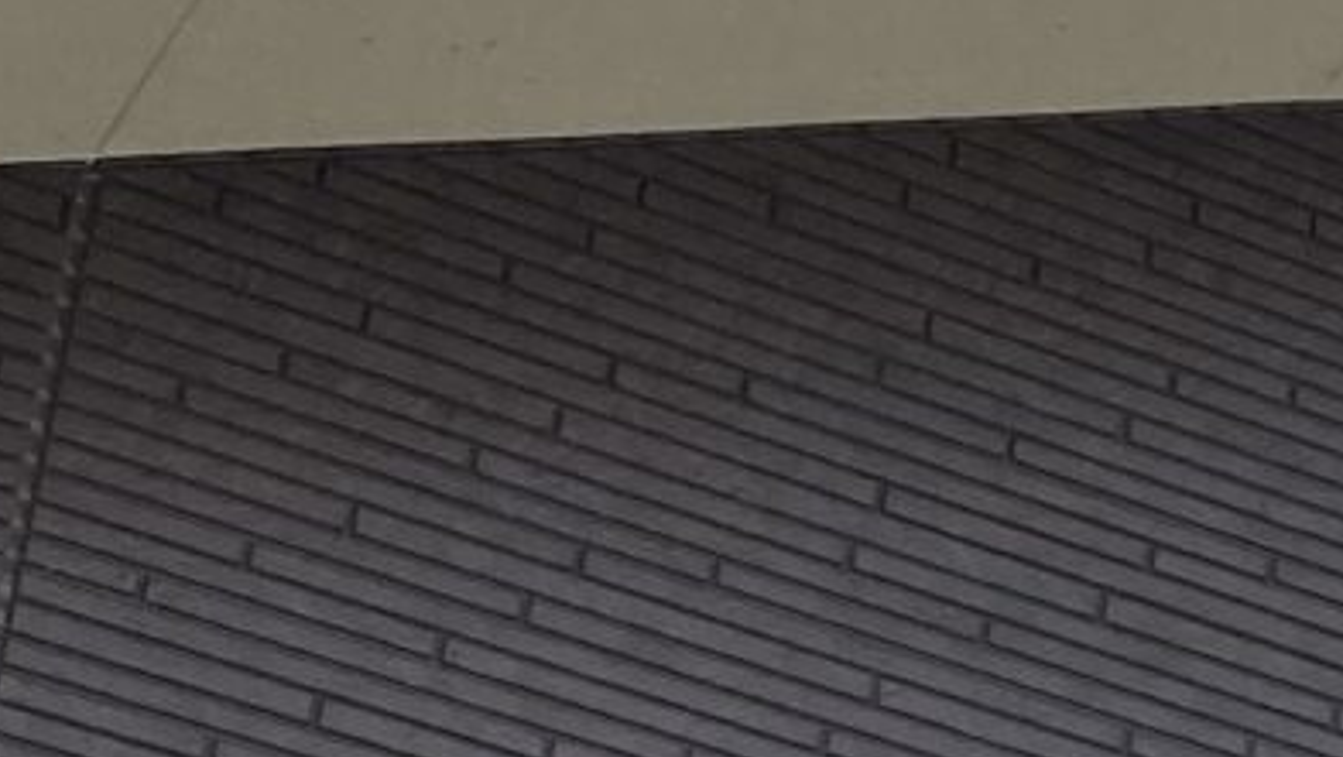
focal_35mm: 199
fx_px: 7090
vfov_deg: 6.0
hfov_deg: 9.6
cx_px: 3238
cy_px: 1408
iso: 20
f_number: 1.8
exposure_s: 1/676
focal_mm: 3.99
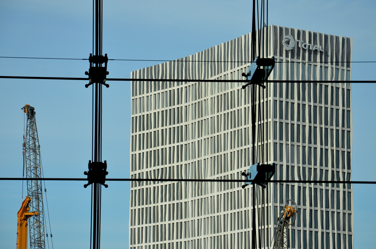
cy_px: 121
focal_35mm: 169
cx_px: 197
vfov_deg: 8.1
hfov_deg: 12.2
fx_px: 1756
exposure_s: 1/250
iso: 100
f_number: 8
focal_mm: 105
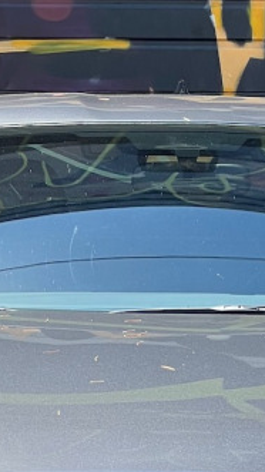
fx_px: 3800
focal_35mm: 304
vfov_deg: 7.1
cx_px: 228
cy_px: 194
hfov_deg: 4.0
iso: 32
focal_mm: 9
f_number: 2.8
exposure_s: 1/153
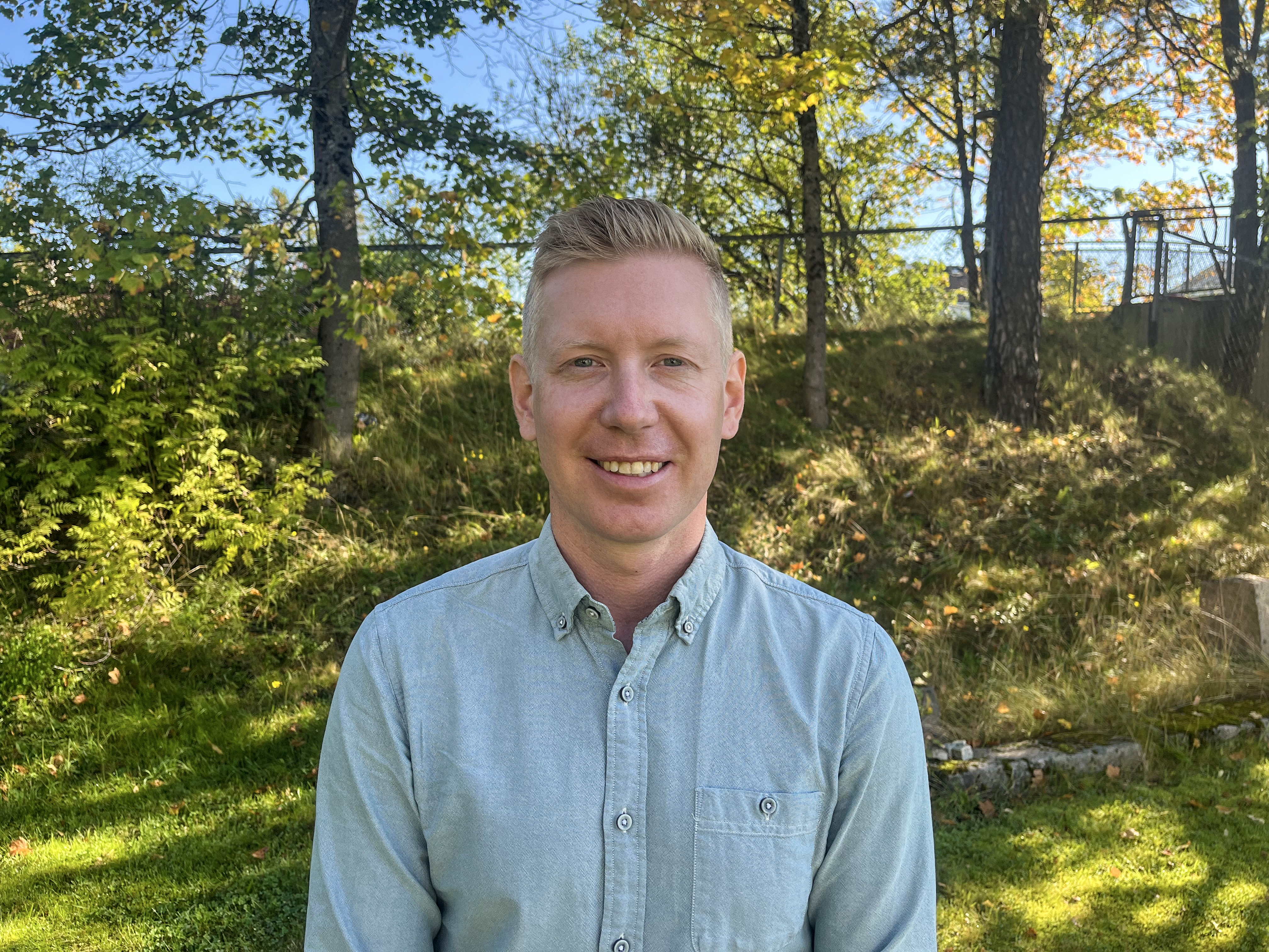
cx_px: 634
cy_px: 476
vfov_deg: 53.1
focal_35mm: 26
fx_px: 953
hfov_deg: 67.3
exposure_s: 1/463
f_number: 1.6
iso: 50
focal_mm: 5.1
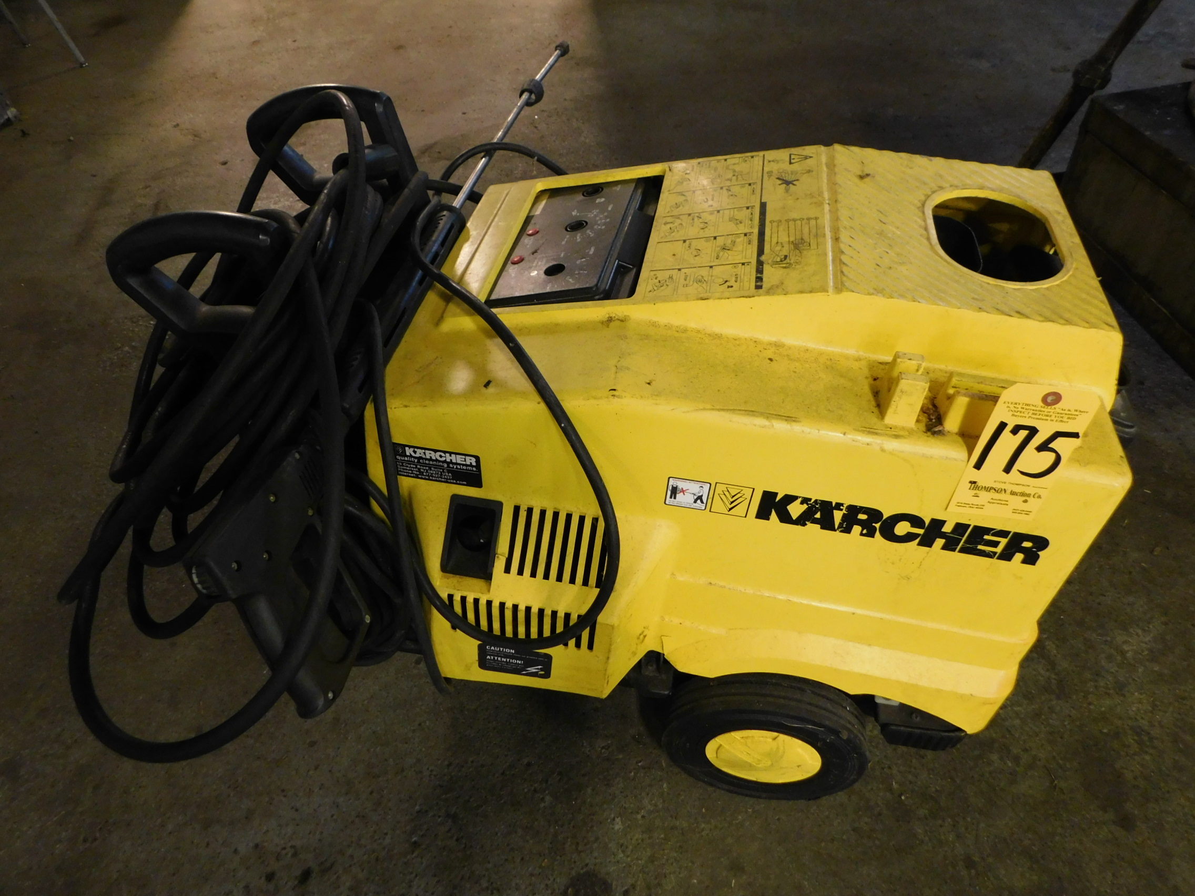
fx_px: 794
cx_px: 598
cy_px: 448
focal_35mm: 23
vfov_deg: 58.9
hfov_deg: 73.9
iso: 400
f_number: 3
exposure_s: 1/25
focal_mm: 4
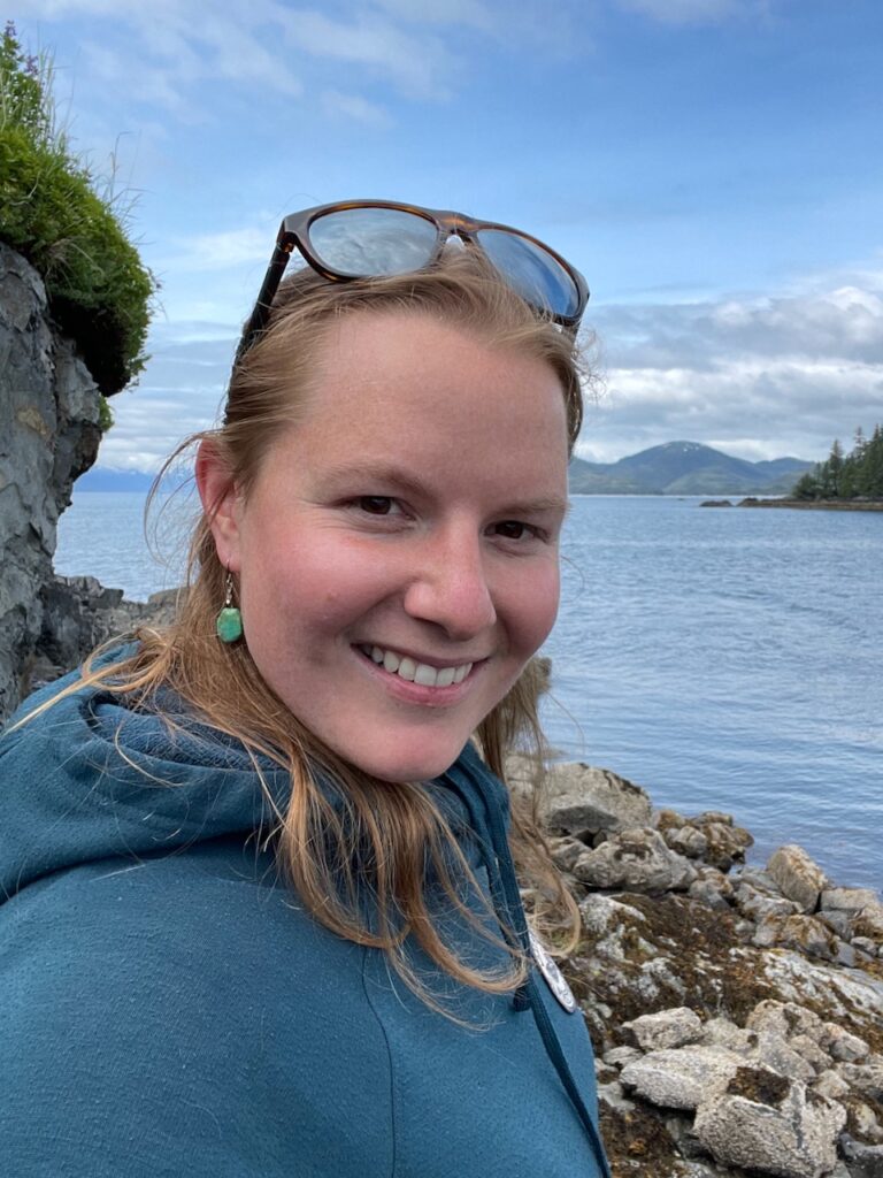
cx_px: 442
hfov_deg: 46.8
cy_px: 589
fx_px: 1020
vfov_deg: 60.0
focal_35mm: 30
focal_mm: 2.71
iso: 25
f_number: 2.2
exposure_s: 1/470
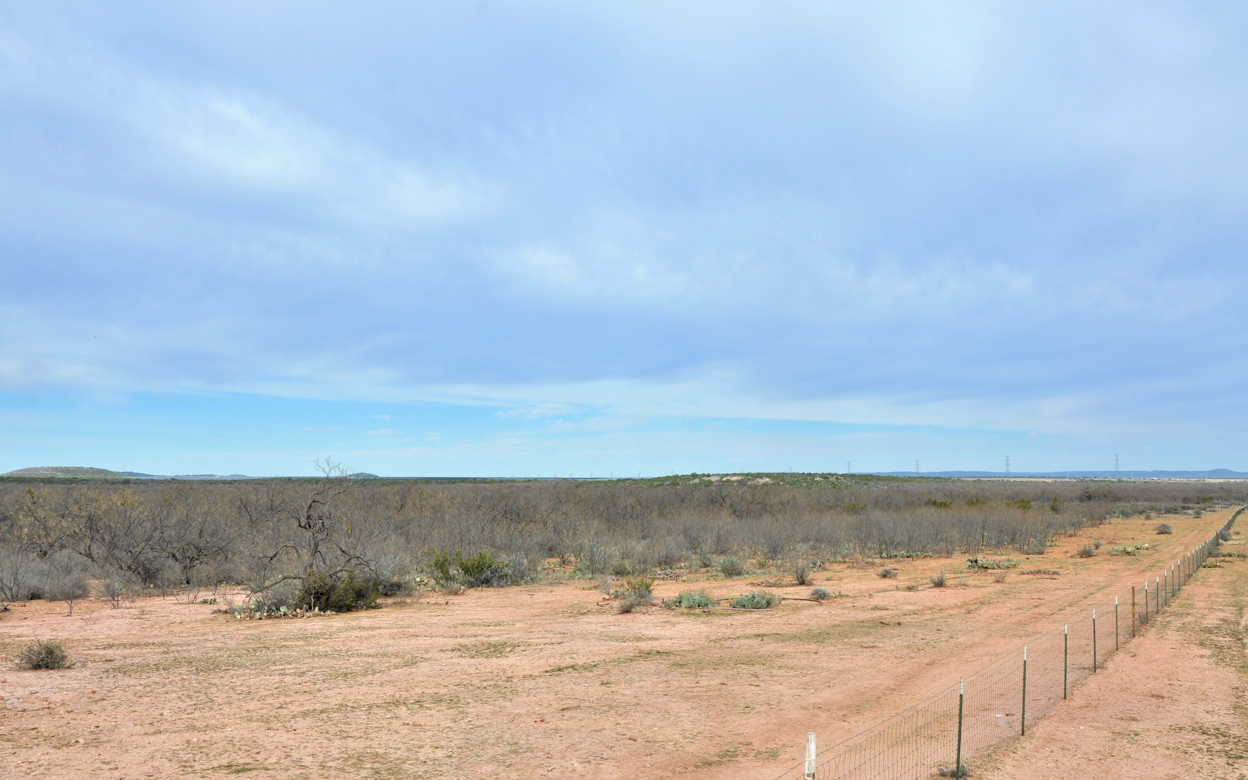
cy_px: 420
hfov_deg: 51.5
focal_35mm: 38
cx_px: 640
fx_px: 1293
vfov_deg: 33.6
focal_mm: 24
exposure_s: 1/320
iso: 200
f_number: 9
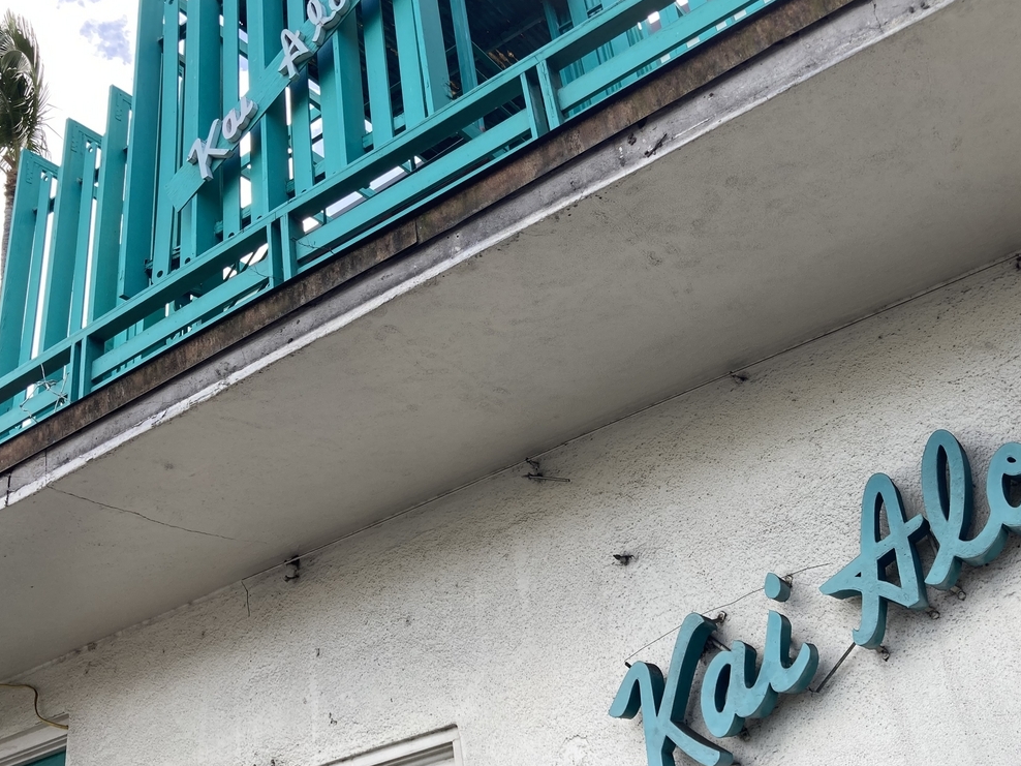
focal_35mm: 34
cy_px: 343
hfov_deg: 53.7
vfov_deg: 41.7
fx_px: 1003
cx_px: 591
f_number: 1.8
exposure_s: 1/231
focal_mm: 3.99
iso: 20
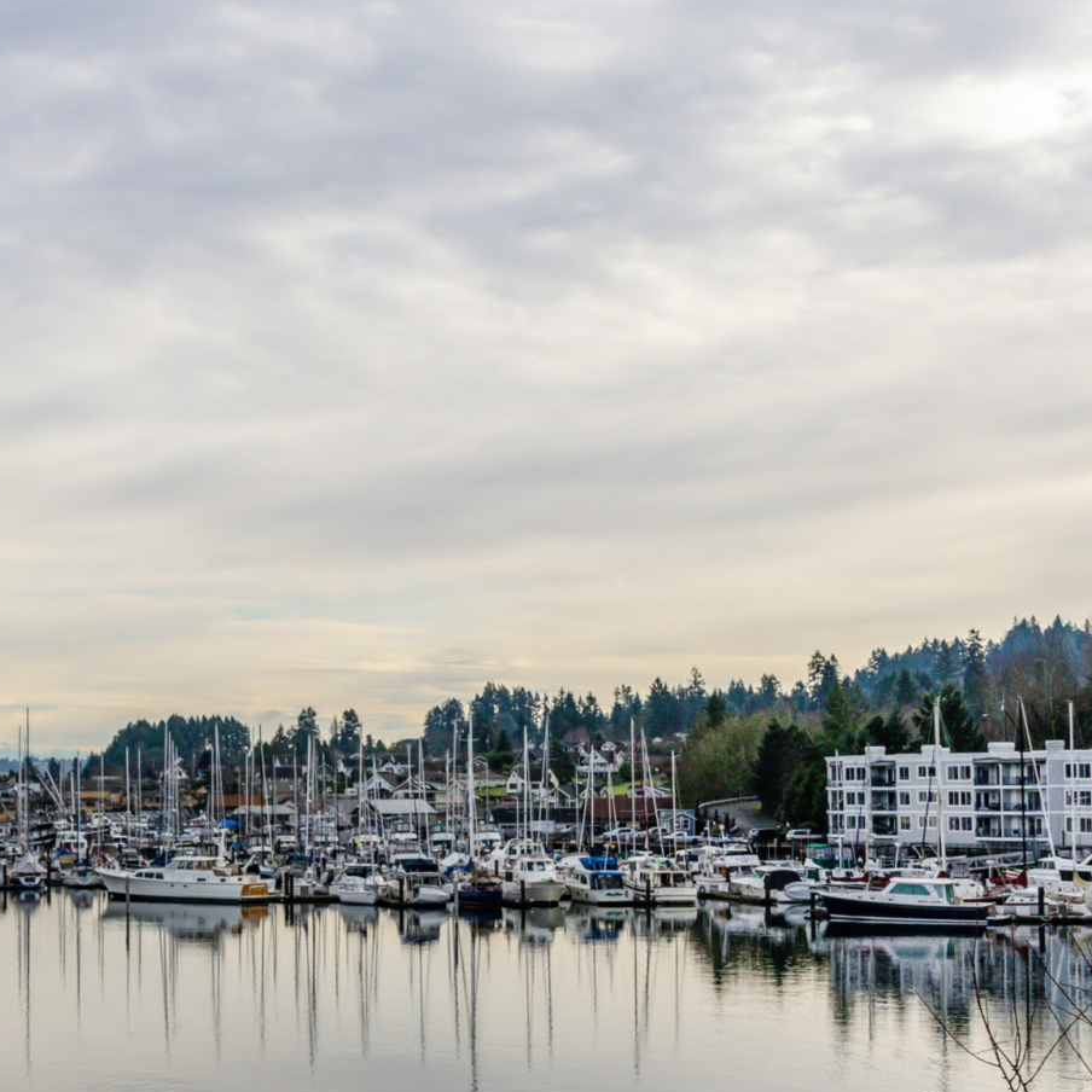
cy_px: 560
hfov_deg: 27.7
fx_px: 2168
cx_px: 213
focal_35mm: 61
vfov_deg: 28.3
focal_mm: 27
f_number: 13
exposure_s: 1/640
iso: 400
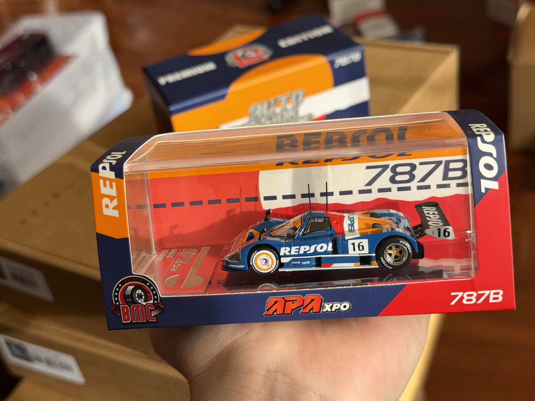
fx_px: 742
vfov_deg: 30.3
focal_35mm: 48
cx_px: 268
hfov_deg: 39.7
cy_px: 200
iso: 50
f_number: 1.78
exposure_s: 1/121
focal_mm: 6.76
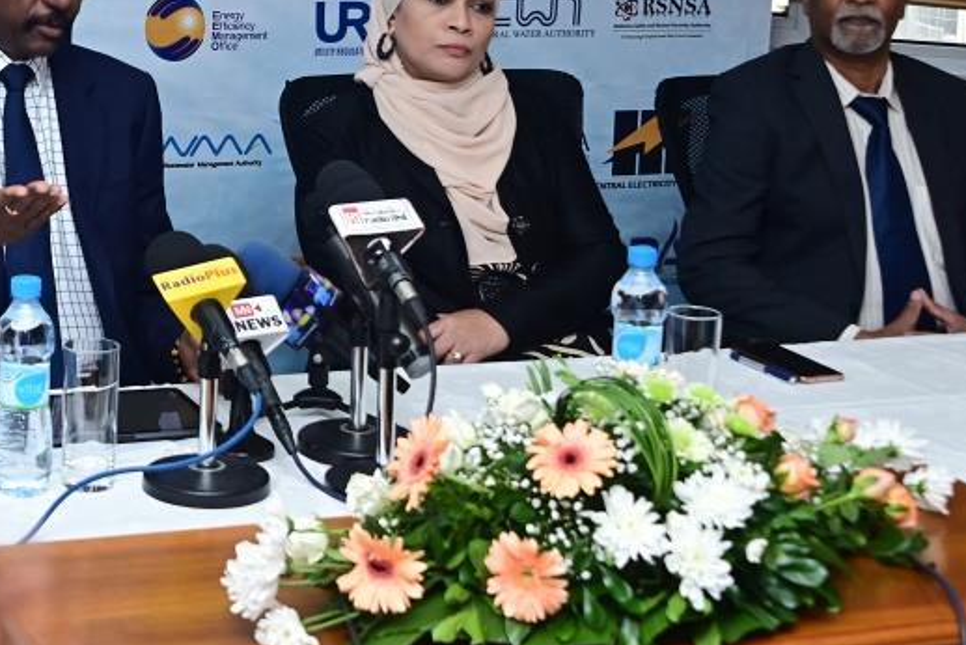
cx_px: 69
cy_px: 34
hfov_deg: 24.8
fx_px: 2121
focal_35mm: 79
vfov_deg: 17.0
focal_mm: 40
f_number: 7.1
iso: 1250
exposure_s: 1/200
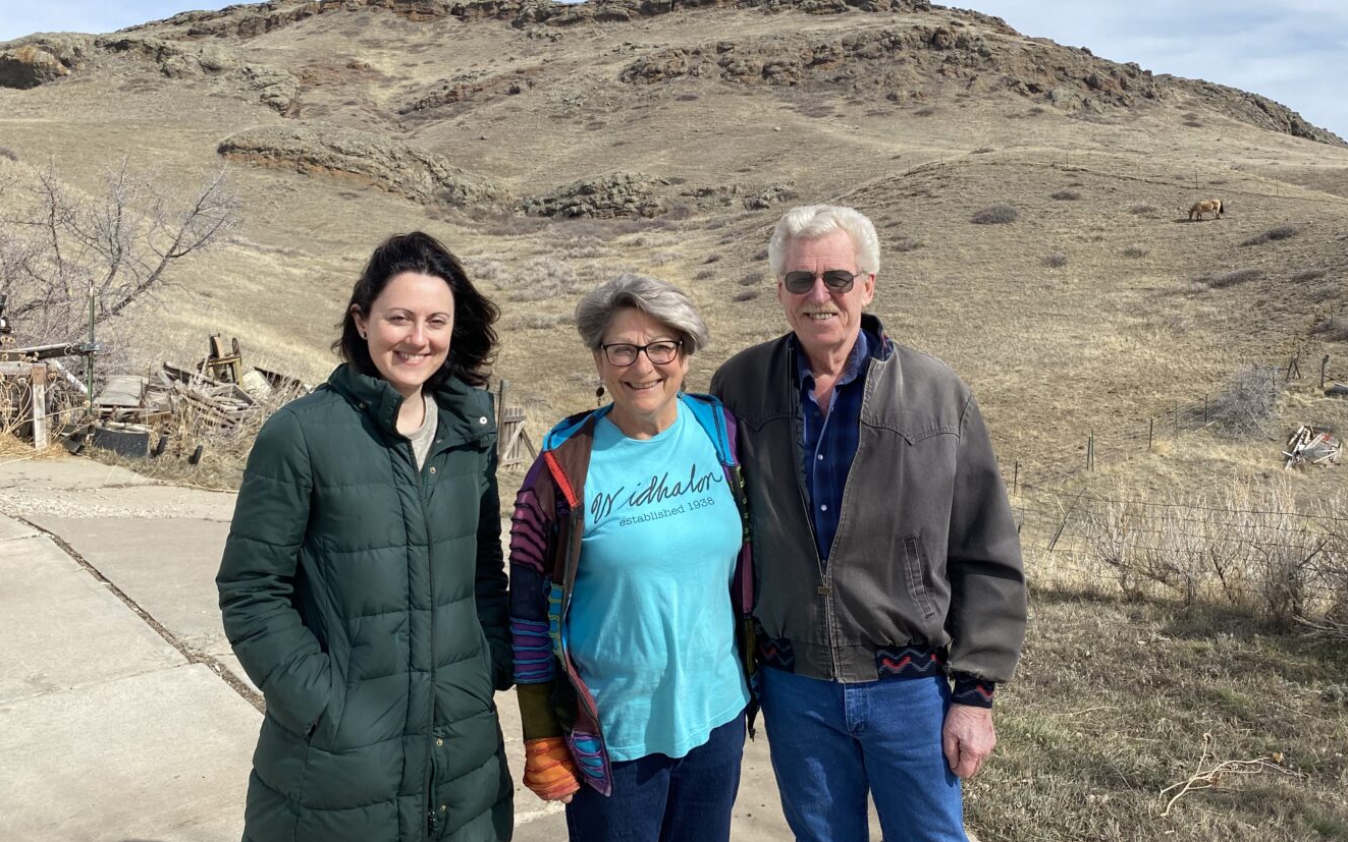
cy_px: 293
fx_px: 1176
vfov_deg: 39.1
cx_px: 732
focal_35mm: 32
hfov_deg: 59.6
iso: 32
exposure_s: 1/2028
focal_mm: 4.25
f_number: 1.8
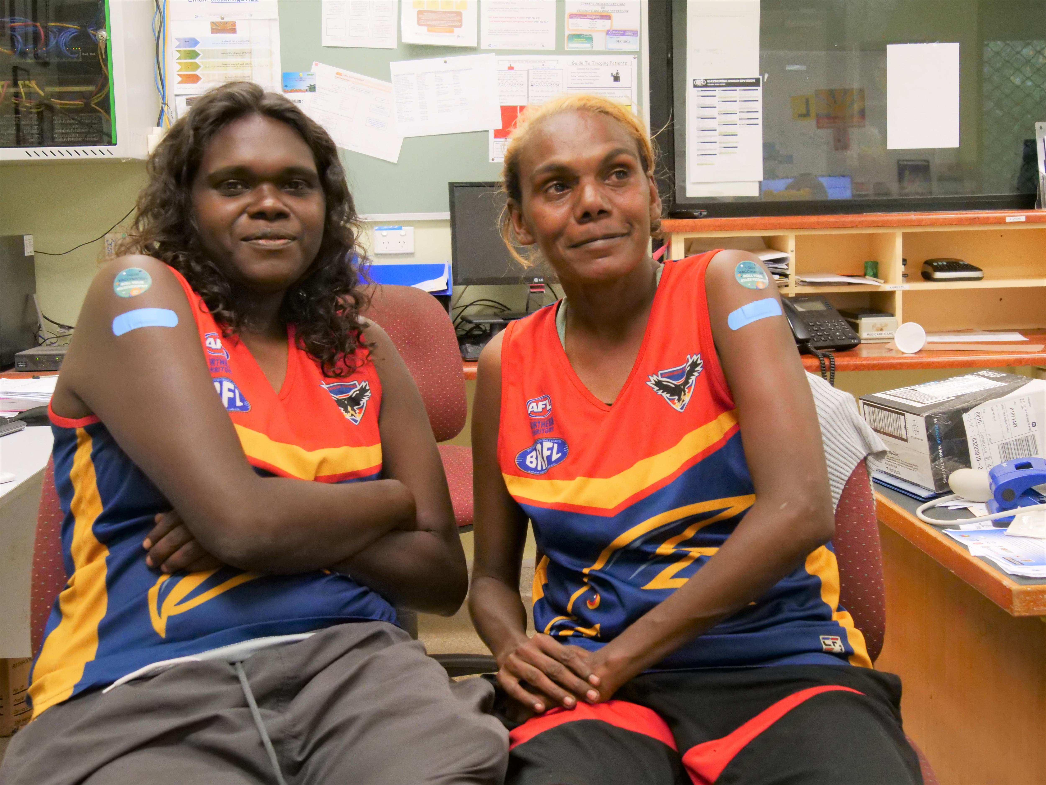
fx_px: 1571
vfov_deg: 28.0
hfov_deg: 36.8
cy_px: 392
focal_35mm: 52
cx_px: 523
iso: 2500
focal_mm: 26
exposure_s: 1/80
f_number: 5.6
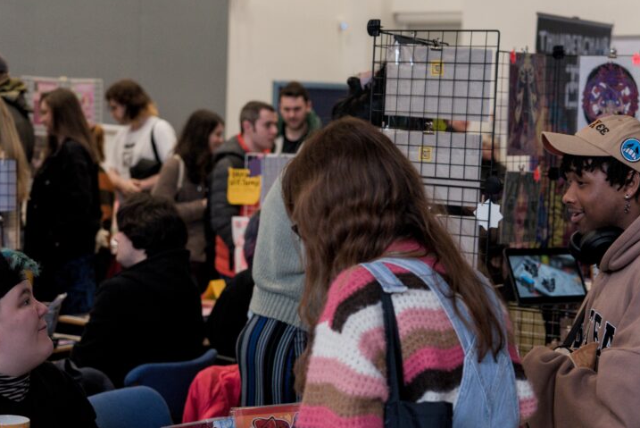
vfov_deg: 17.0
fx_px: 1423
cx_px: 310
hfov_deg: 25.3
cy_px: 298
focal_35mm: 80
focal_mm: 56
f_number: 4
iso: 1000
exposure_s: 1/160
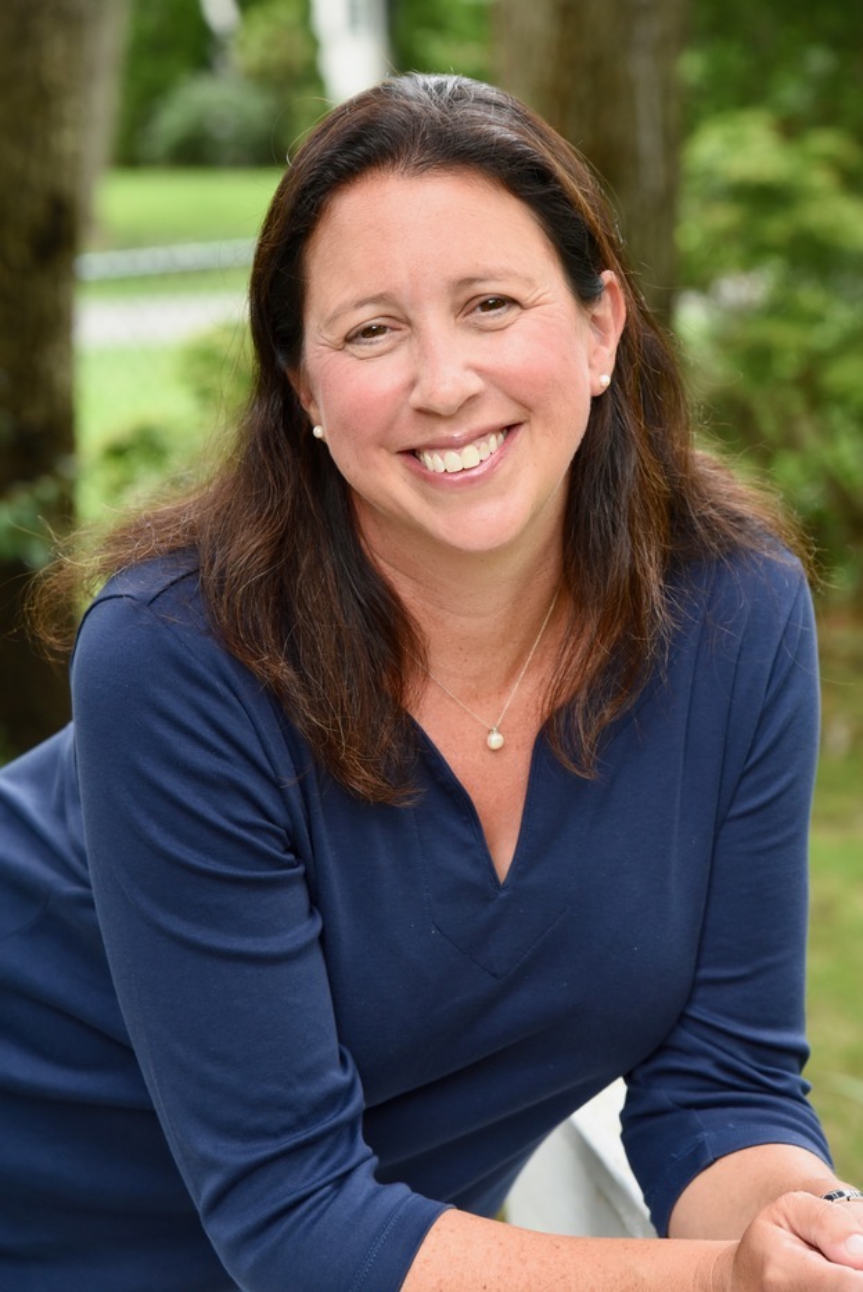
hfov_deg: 11.4
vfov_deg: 17.1
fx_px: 4310
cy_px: 646
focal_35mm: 120
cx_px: 432
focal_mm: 120
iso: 800
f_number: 6.3
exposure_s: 1/125
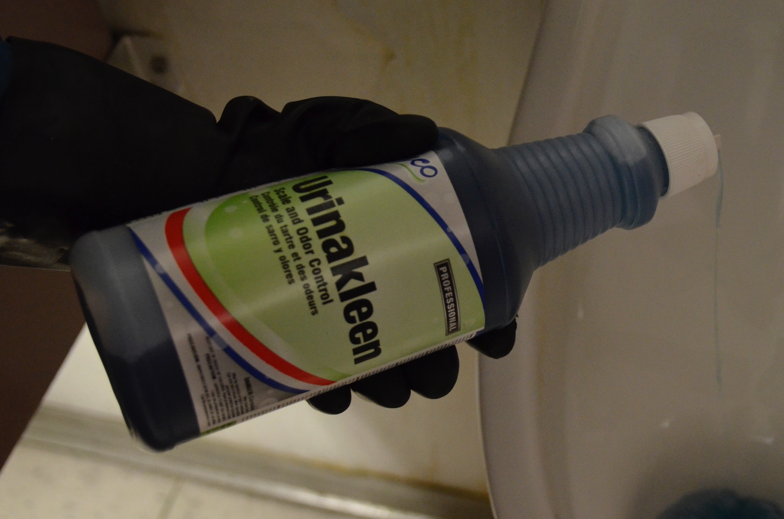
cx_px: 542
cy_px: 265
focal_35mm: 71
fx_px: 1543
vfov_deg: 19.1
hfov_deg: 28.3
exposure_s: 1/80
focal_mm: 32
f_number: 3.5
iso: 2000
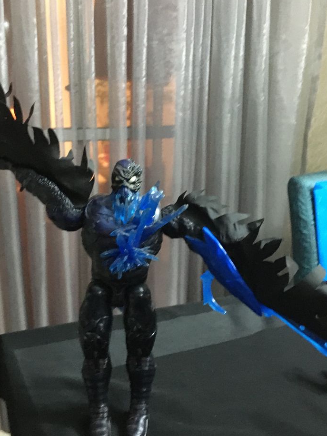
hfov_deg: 37.7
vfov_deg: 48.9
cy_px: 242
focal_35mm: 38
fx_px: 479
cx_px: 143
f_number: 2.2
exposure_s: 1/15
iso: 320
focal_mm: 4.15
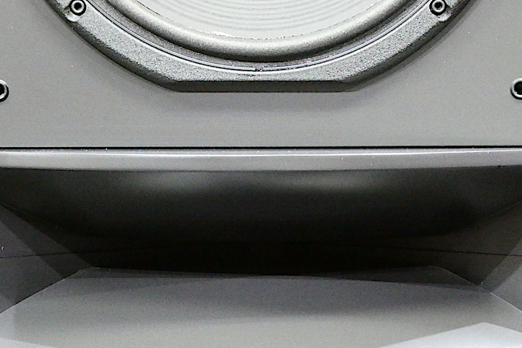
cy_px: 260
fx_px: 2349
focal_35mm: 162
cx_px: 269
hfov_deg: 12.7
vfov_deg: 8.5
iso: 1600
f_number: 6.3
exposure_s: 1/6
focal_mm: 20.6
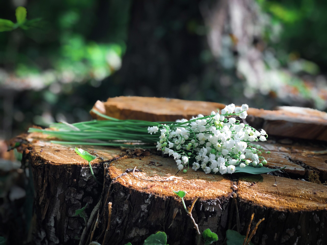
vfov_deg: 28.0
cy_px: 122
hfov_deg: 36.8
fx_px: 491
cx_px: 164
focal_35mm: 52
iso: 20
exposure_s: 1/60
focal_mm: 6
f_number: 2.4
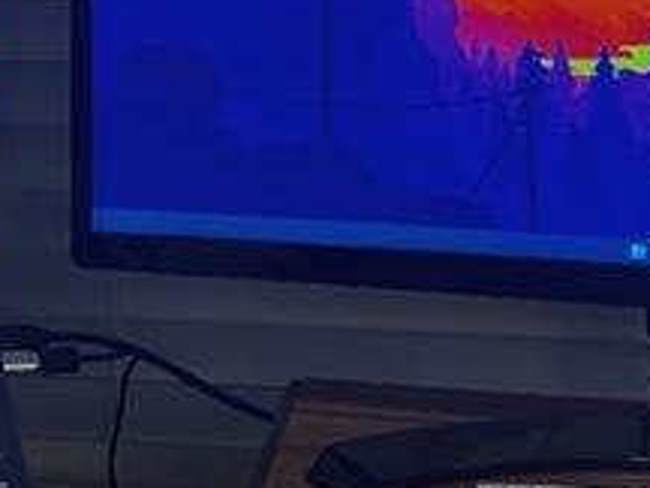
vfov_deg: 18.6
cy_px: -9
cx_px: 214
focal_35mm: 77
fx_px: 1446
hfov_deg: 25.2
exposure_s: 1/60
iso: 160
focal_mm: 5.7
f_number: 1.5
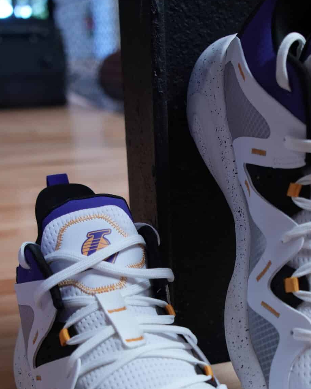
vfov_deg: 29.5
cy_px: 295
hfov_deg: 24.0
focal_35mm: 63
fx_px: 725
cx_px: 224
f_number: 4
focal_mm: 30
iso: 1600
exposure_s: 1/400
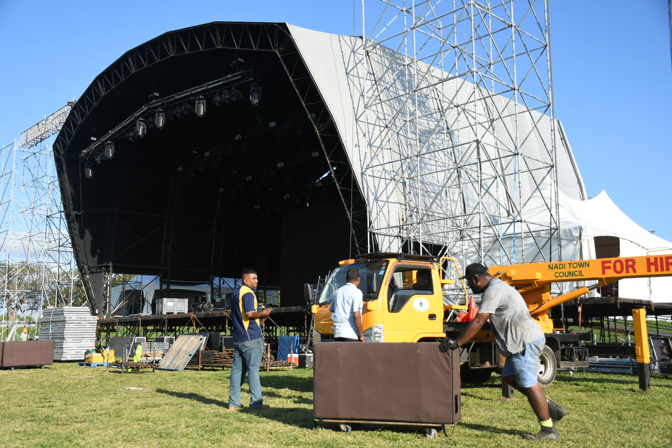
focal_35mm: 36
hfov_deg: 53.1
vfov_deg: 36.9
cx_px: 336
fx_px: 672
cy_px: 224
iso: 640
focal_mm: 24
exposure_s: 1/4000
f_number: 3.8
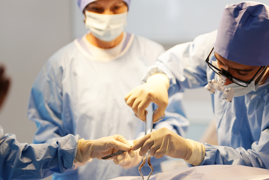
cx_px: 238
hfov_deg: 21.7
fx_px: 687
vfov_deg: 14.9
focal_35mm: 92
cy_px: 81
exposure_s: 1/200
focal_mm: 50
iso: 100
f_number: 1.2
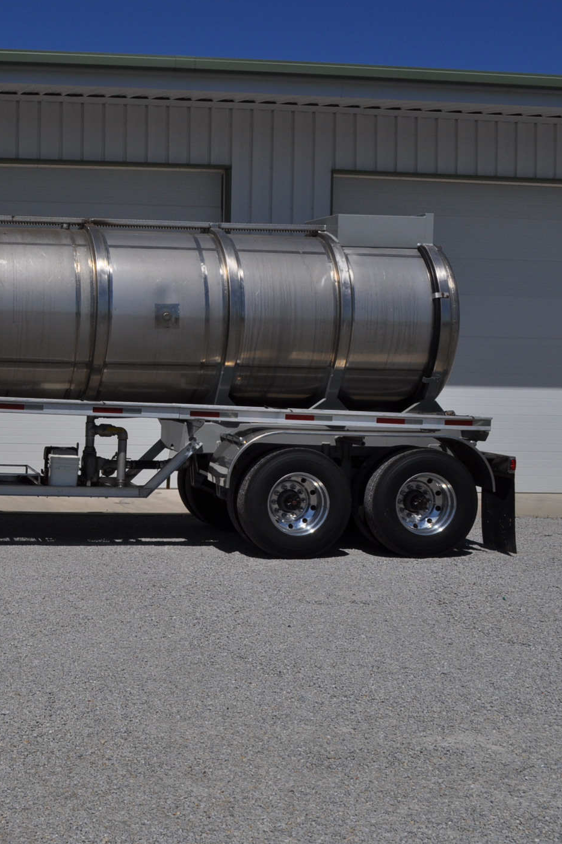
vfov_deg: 36.3
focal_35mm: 55
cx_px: -55
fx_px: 1288
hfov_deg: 23.1
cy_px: 421
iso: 200
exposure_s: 1/640
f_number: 13
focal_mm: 24
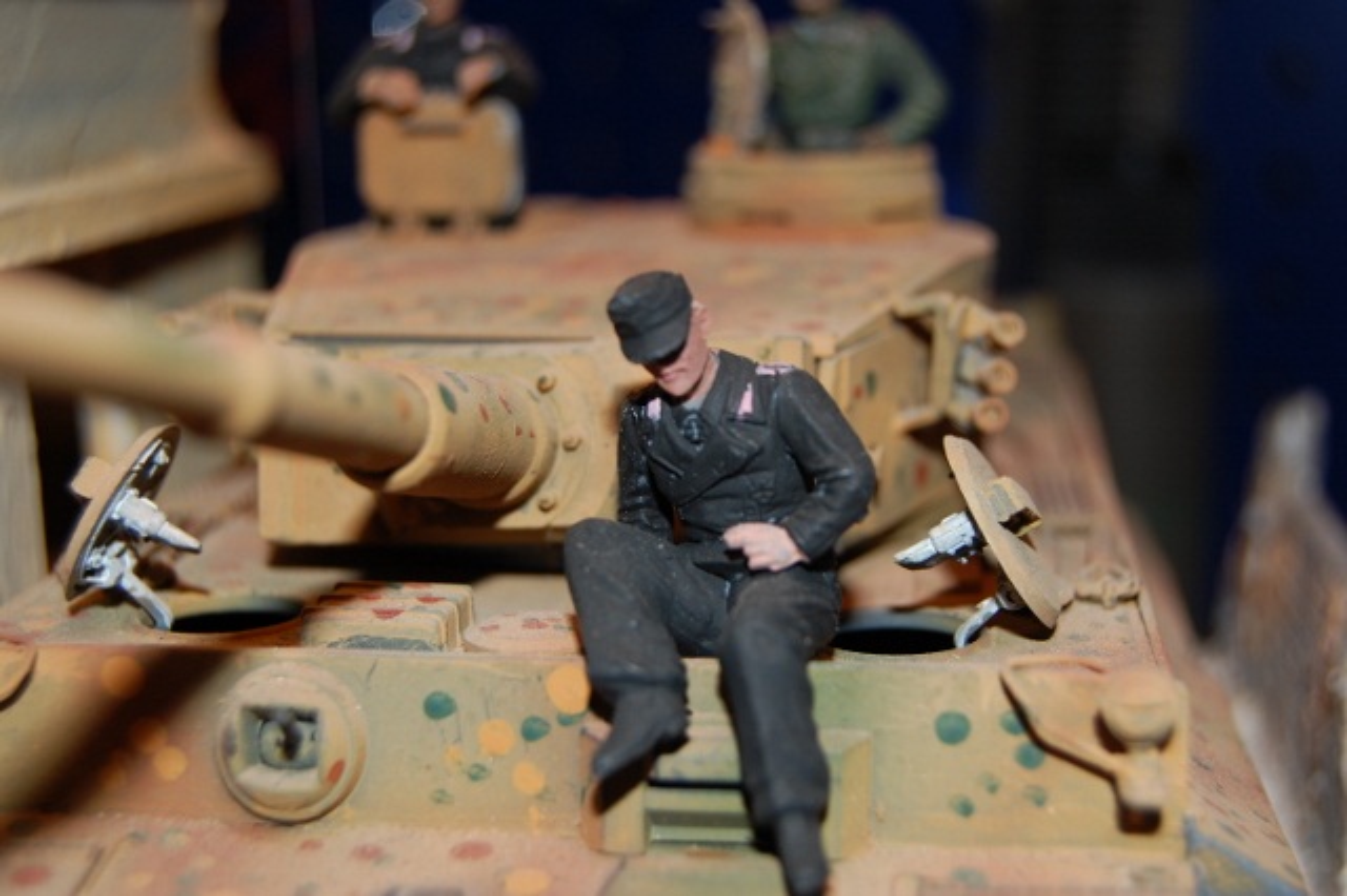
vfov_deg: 22.6
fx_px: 2244
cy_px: 448
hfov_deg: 33.4
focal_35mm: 60
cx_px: 674
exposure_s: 1/250
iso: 200
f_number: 5.6
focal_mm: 40
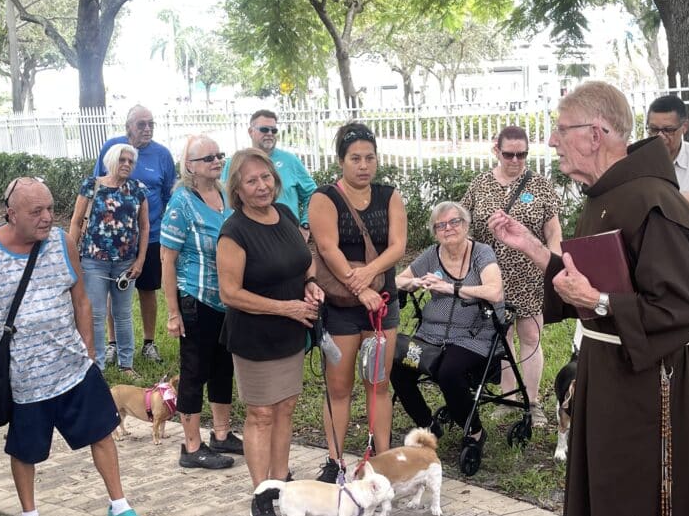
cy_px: 251
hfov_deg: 33.1
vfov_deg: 25.2
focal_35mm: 58
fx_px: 1154
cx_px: 264
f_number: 1.6
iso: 32
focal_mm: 5.1
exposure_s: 1/121
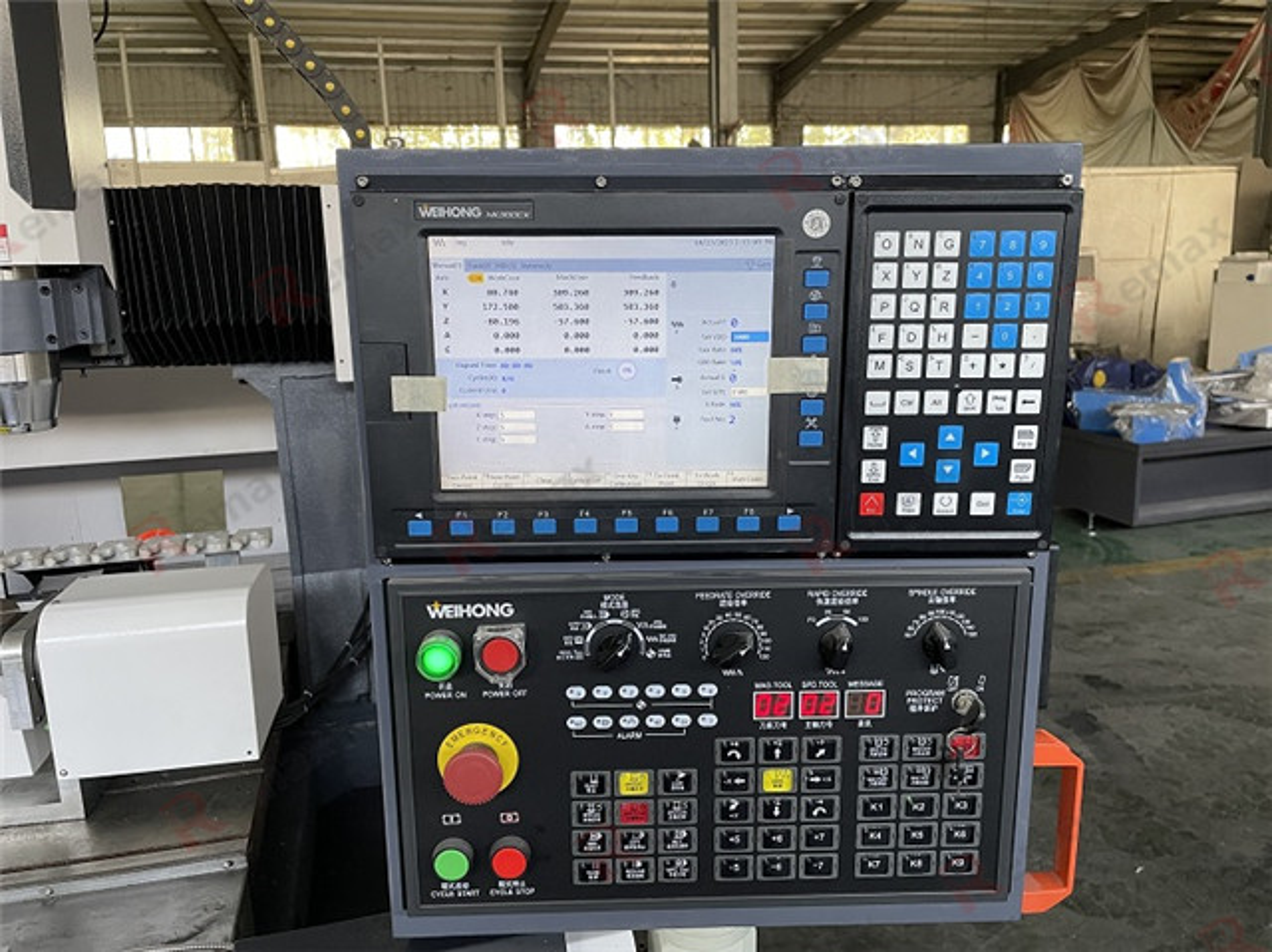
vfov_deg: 53.0
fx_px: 955
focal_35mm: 26
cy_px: 476
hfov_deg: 67.3
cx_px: 636
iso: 125
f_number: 1.6
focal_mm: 4.2
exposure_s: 1/85
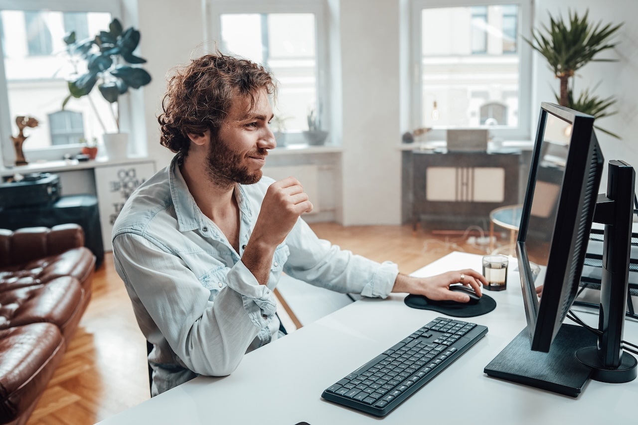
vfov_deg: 37.8
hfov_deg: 54.4
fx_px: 620
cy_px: 212
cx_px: 319
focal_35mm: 35
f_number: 3.5
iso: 400
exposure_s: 1/100
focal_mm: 35
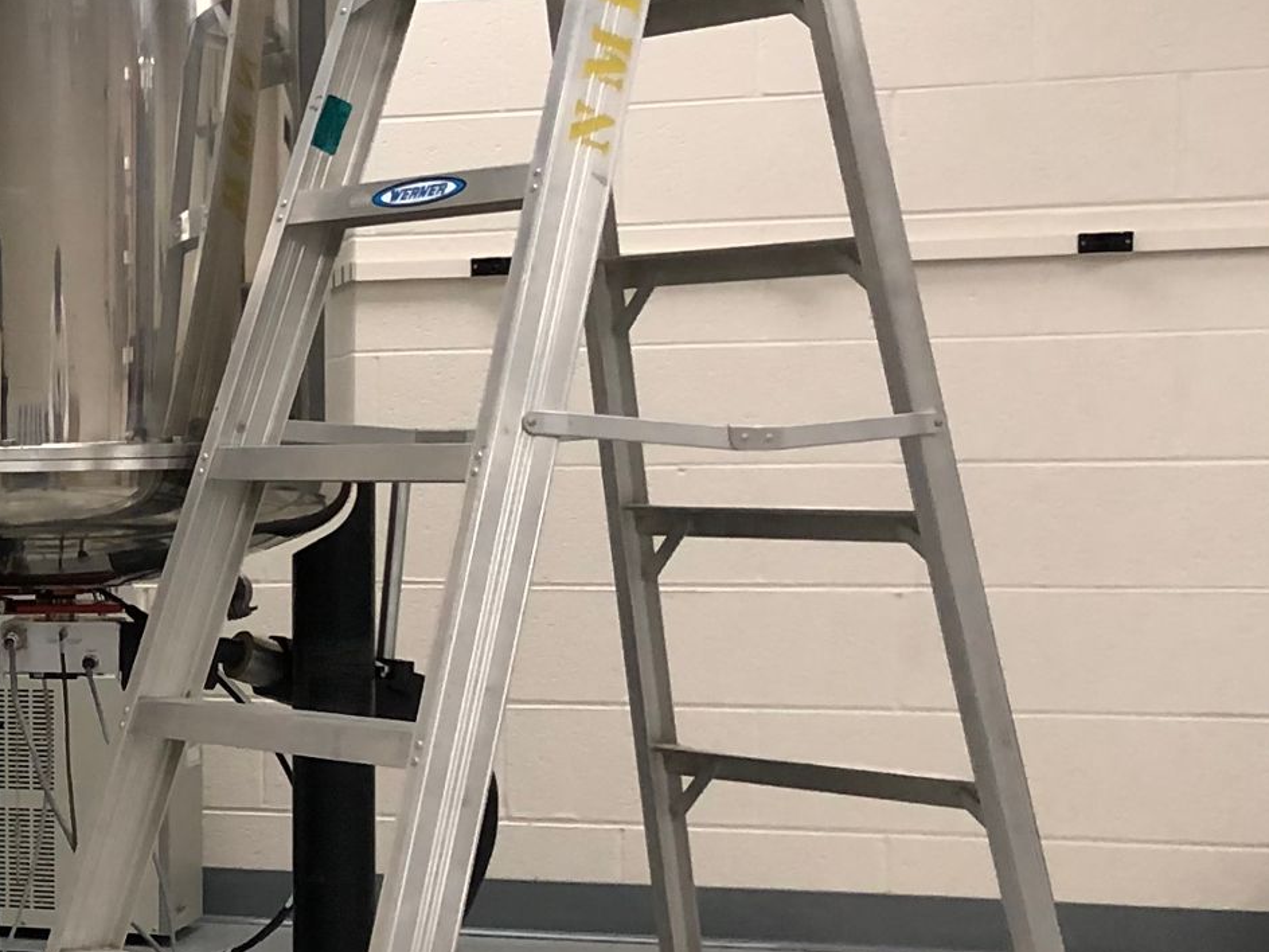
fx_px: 3263
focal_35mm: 89
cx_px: -741
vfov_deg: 16.5
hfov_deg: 18.8
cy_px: 687
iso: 32
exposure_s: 1/30
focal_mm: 4
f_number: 1.8
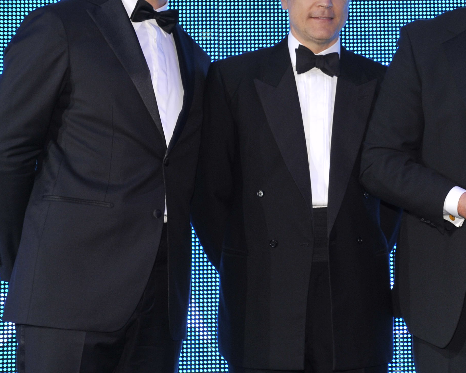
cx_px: 430
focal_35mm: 83
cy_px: 147
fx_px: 1145
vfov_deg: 18.5
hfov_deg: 22.4
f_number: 4
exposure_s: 1/100
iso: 640
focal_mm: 38
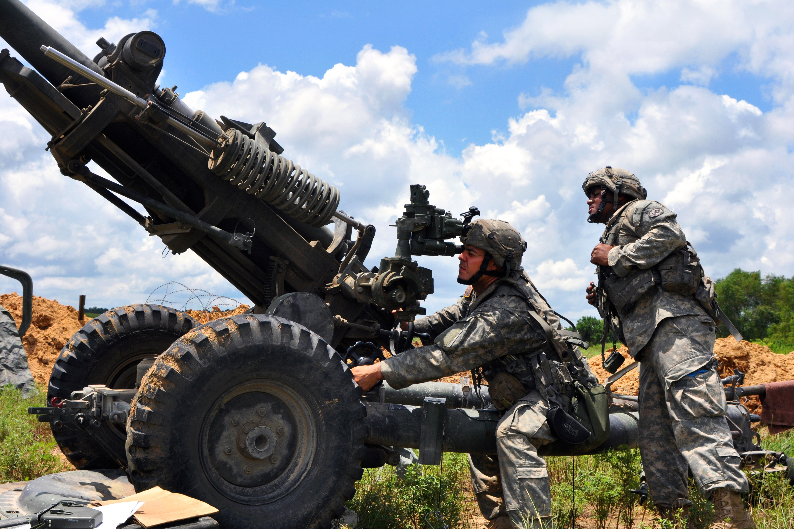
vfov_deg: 31.9
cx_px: 397
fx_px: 926
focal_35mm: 42
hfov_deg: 46.4
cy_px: 264
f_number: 11
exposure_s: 1/500
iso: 400
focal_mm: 28
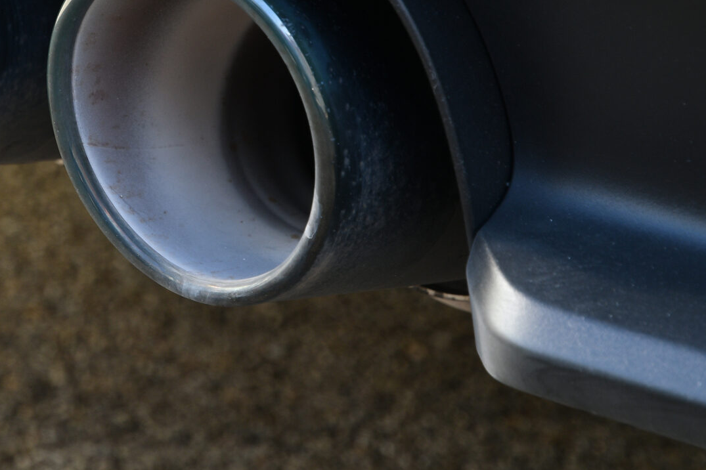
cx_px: 111
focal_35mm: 243
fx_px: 4763
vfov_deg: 5.6
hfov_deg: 8.5
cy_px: 27
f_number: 7.1
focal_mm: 85
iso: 200
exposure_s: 1/60
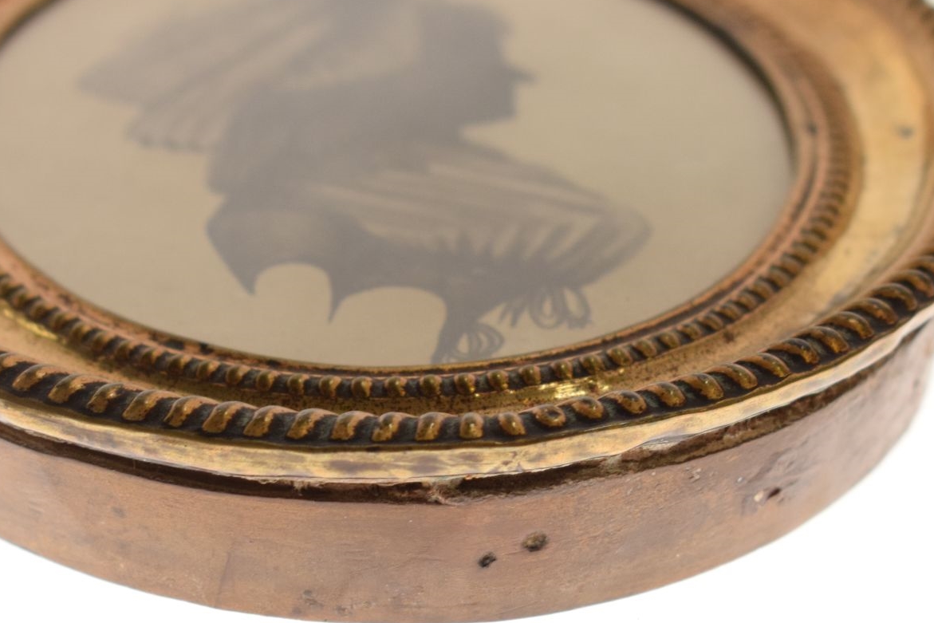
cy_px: 456
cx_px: 394
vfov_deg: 9.7
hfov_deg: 14.6
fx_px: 3655
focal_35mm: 141
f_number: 8
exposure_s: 1/125
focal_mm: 55
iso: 800
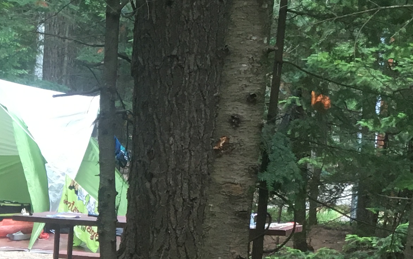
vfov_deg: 12.1
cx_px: -89
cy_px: 348
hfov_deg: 18.7
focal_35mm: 105
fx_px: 1182
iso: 64
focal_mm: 4.15
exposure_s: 1/30
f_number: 2.2
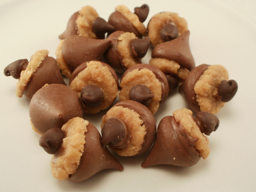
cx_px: 128
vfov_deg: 32.9
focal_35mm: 44
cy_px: 96
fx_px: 325
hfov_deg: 42.9
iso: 100
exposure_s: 1/60
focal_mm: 7.7
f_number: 4
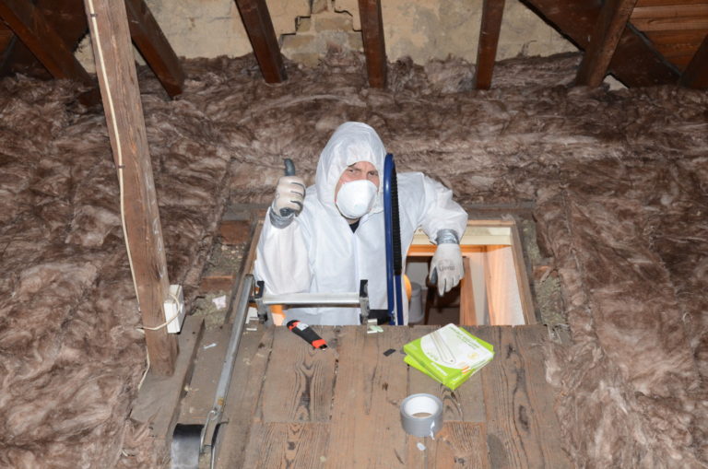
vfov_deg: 28.0
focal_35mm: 48
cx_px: 354
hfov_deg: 41.2
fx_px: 942
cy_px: 234
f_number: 5.6
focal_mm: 32
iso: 1250
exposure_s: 1/60
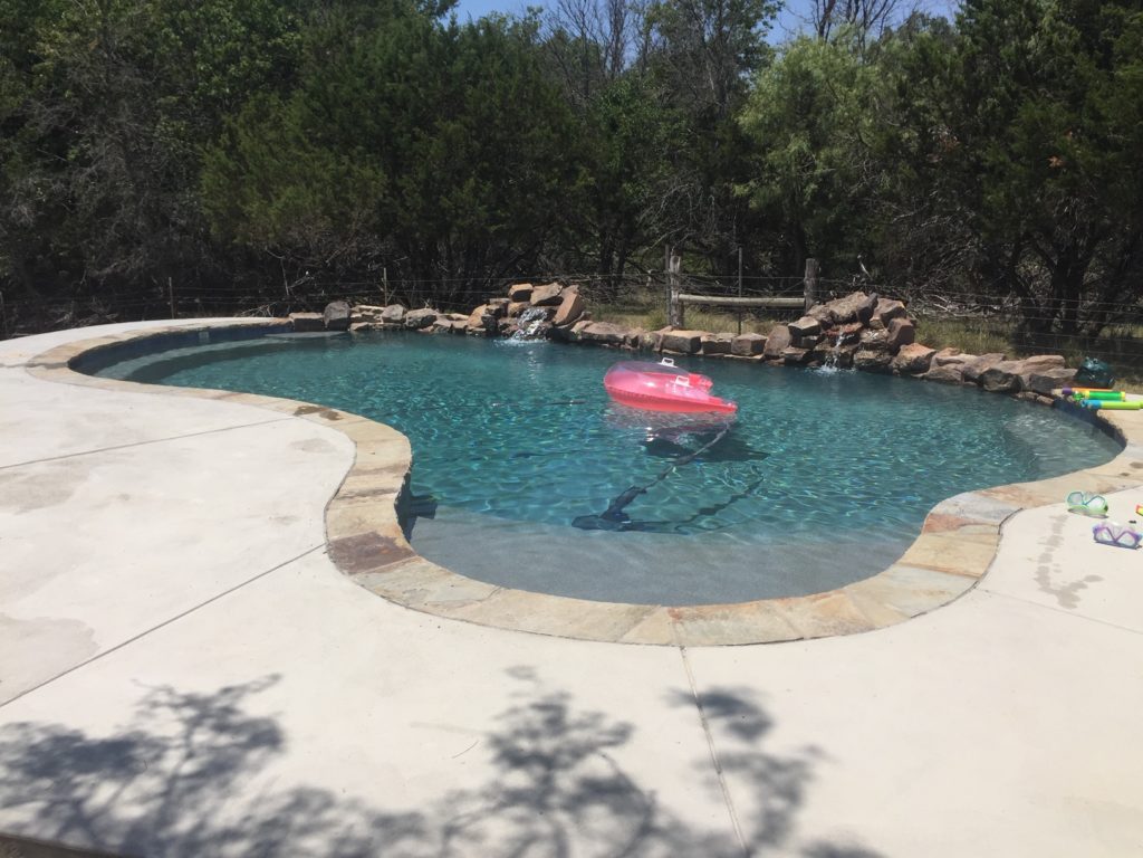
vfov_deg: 48.2
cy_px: 429
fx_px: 958
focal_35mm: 29
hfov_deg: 61.7
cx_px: 572
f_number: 2.2
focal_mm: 4.15
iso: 32
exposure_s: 1/3049
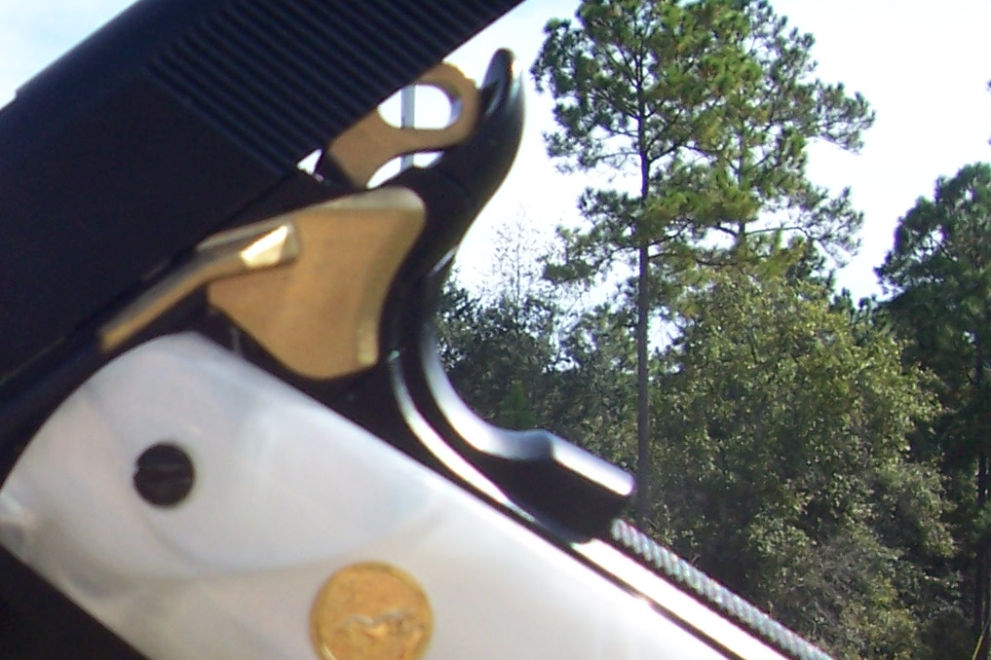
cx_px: -117
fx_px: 2450
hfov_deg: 21.6
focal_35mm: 89
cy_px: 582
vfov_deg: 15.2
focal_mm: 5.6
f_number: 5.6
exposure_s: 1/250
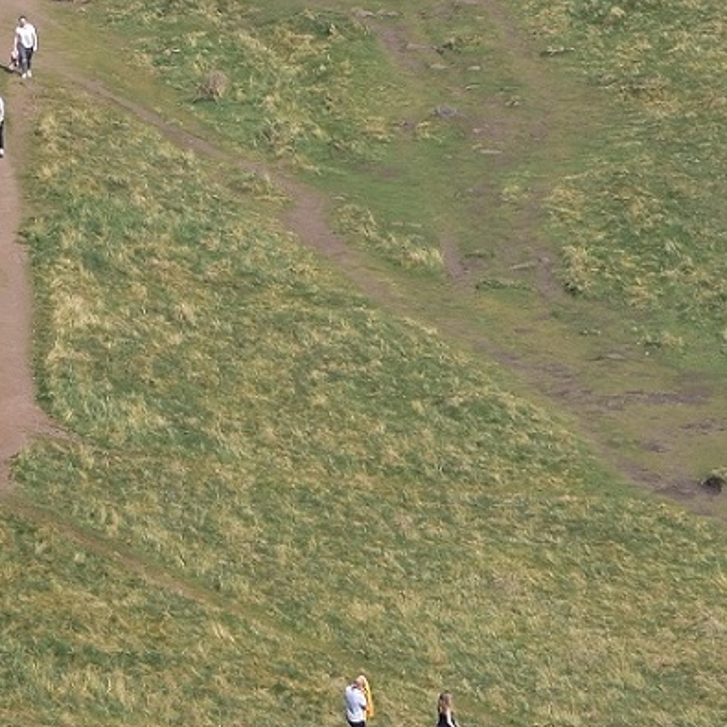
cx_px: -112
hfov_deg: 2.3
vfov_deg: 2.3
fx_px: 17797
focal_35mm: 749
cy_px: -353
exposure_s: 1/160
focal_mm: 116
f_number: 11
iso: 100
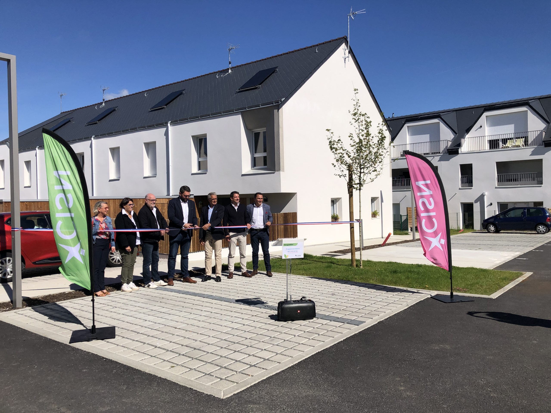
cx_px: 276
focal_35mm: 28
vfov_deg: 49.7
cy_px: 206
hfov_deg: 63.4
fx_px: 446
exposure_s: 1/4367
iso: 25
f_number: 1.8
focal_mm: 4
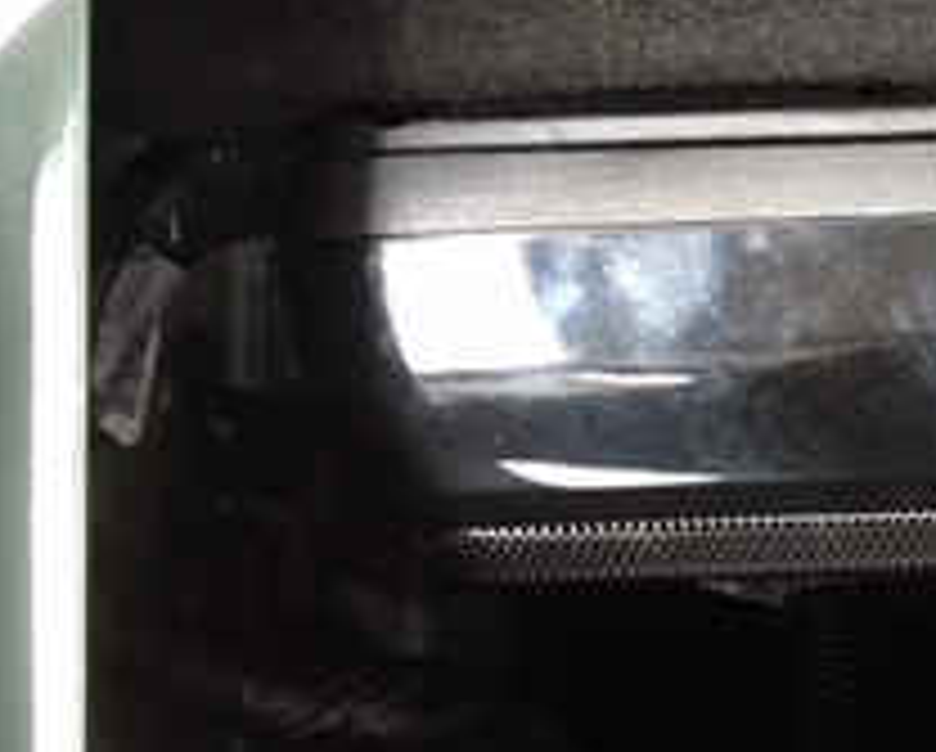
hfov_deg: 19.3
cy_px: 342
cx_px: 1395
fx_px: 2413
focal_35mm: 87
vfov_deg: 17.7
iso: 200
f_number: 2.2
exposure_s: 1/20
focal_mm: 4.15
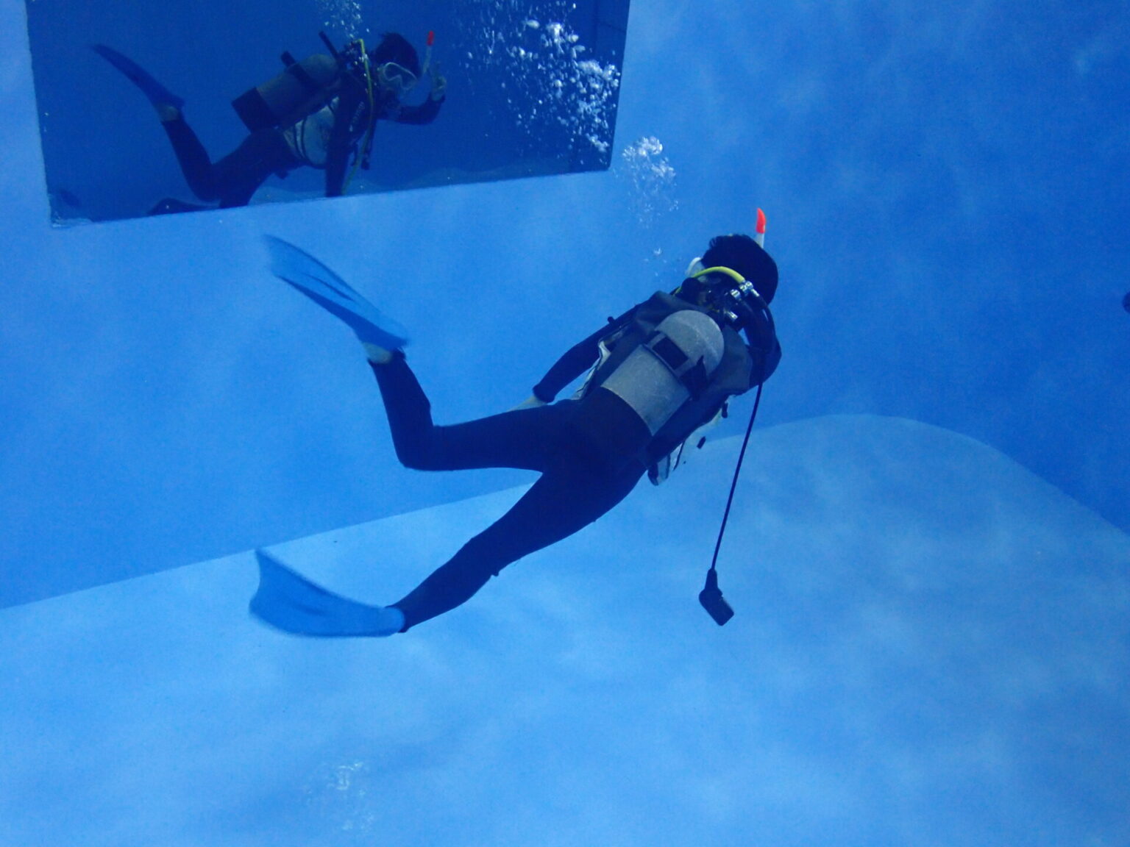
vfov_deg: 36.0
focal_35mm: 40
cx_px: 565
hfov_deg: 46.8
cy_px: 424
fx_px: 1306
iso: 640
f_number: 2.8
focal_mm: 7.34
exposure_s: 1/40
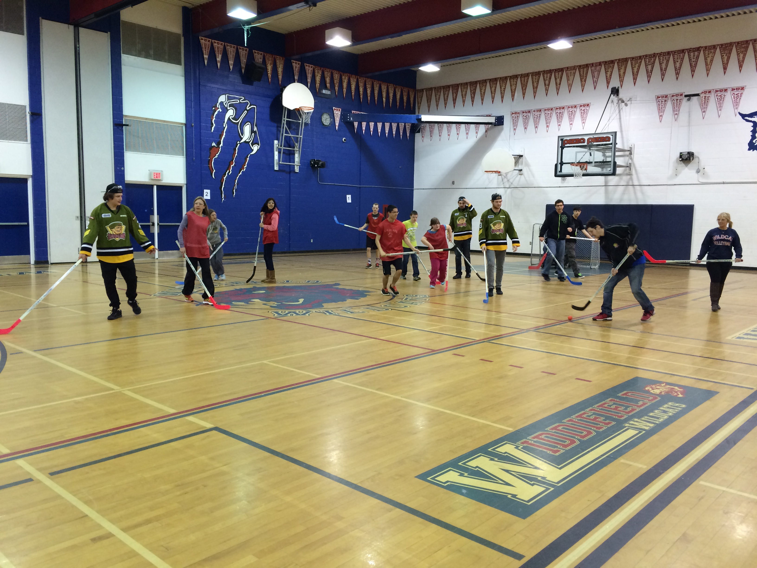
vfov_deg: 48.2
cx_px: 378
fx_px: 634
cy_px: 284
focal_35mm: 29
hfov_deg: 61.7
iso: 100
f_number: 2.2
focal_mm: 4.15
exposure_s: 1/30
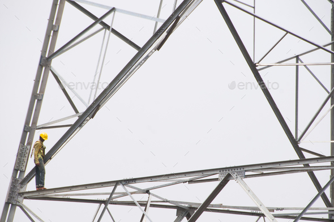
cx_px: 167
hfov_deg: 6.9
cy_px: 111
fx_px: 2780
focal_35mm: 300
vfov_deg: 4.6
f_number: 8
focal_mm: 200
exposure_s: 1/500
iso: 200
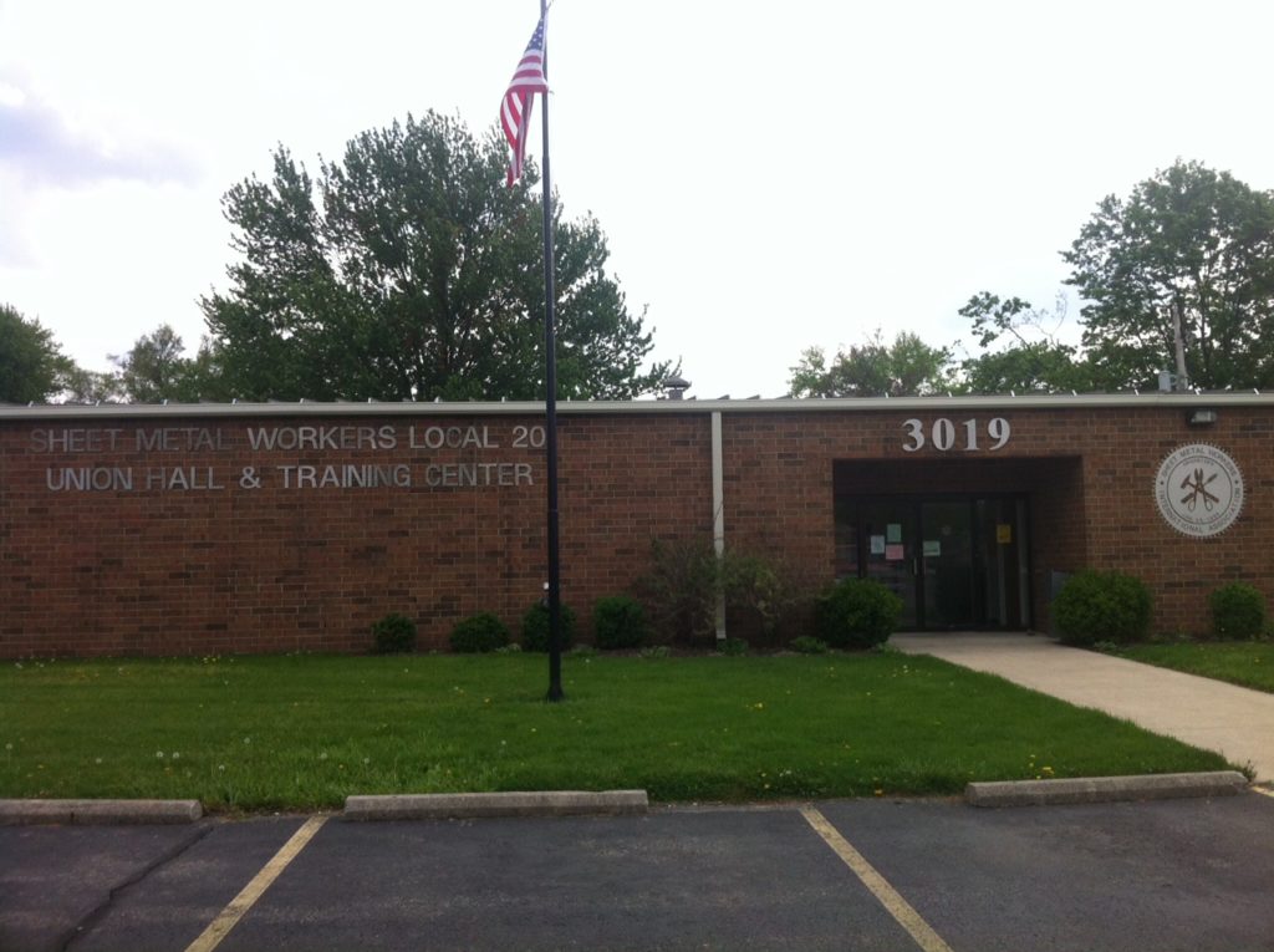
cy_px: 476
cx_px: 637
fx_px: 1286
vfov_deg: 40.6
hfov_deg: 52.7
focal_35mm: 35
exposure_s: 1/1117
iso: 80
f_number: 2.8
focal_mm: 3.85
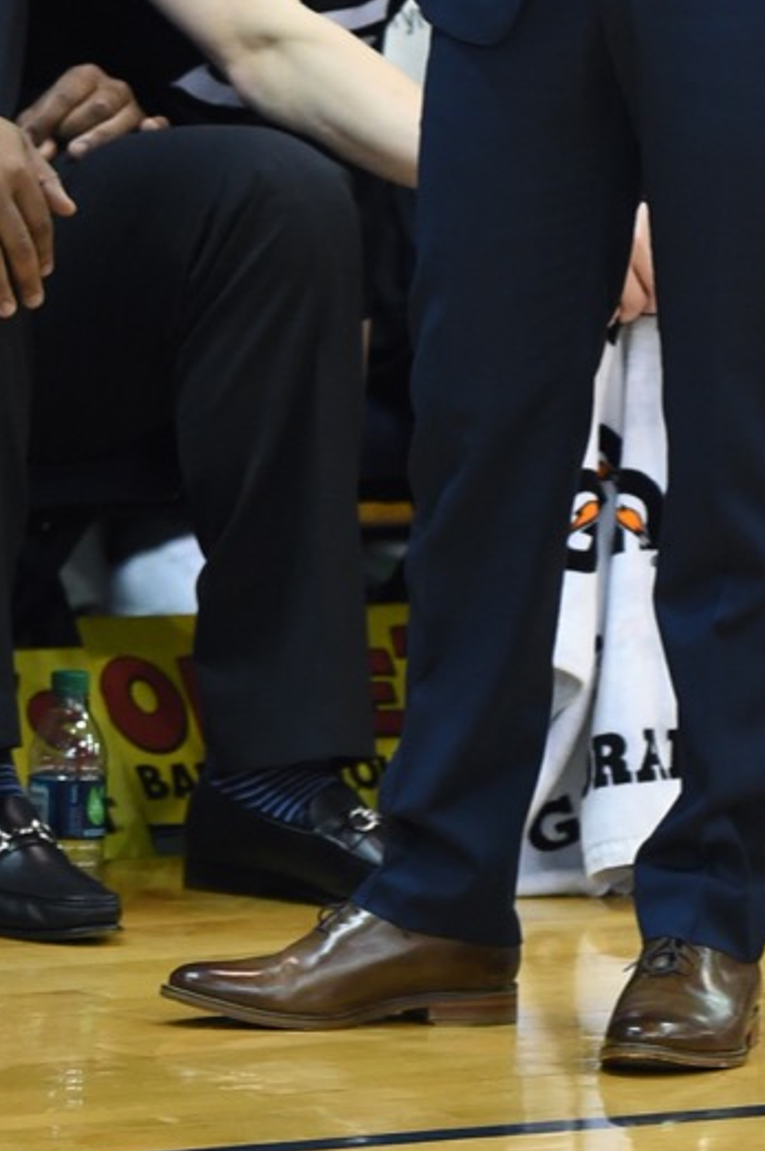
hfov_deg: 1.5
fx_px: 29381
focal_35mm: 920
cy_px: -77
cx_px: 656
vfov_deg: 2.2
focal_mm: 400
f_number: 3.2
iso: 3200
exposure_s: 1/1600
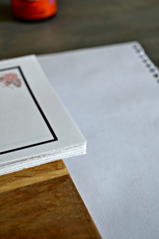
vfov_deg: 36.9
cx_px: 80
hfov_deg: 25.1
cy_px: 120
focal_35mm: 54
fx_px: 358
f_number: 5
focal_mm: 36
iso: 200
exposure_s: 1/6
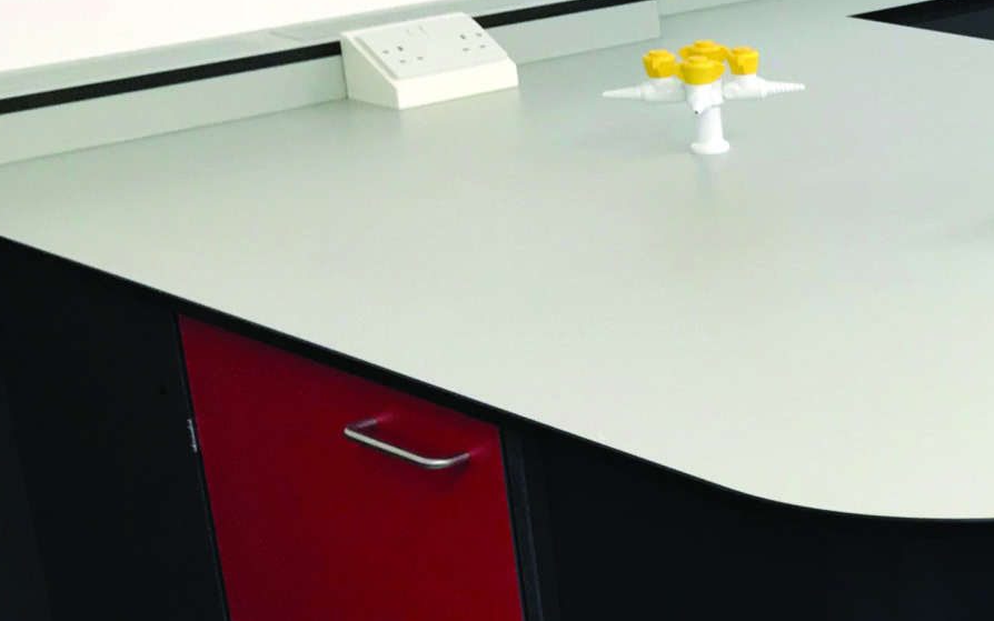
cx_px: 1308
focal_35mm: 85
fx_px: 2303
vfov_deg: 15.3
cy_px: 412
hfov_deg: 21.8
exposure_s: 1/100
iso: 40
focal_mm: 3.99
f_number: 1.8
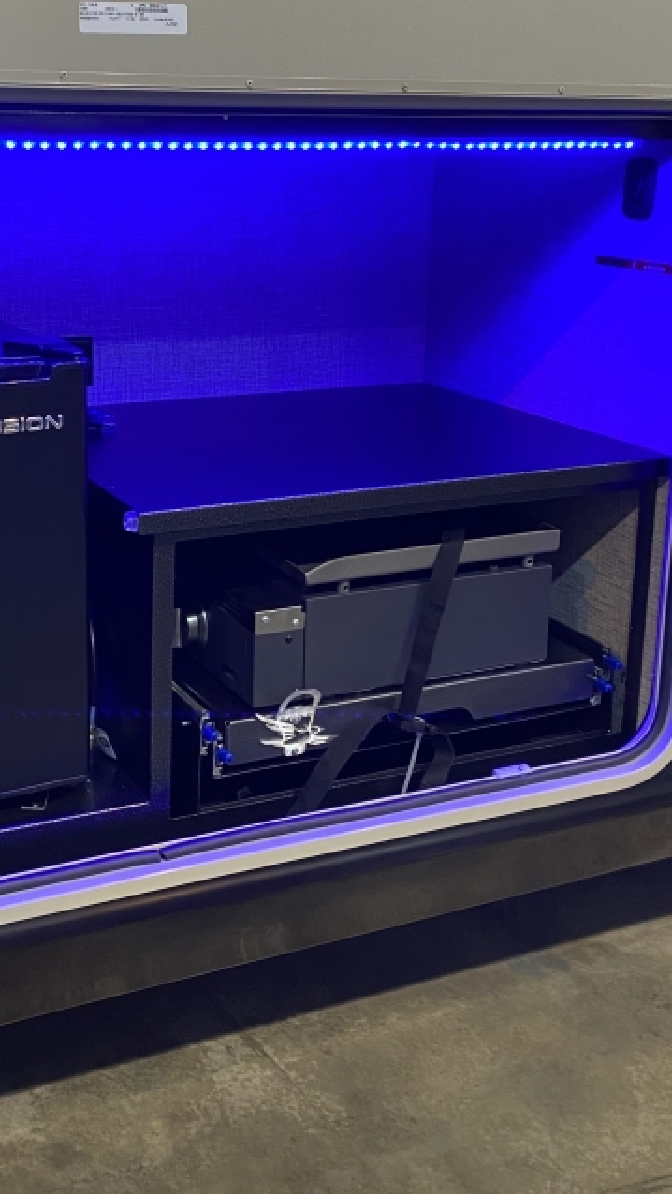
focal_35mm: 46
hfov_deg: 25.7
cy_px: 440
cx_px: 171
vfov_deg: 44.2
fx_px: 1457
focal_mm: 4.25
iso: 320
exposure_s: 1/60
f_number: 1.8
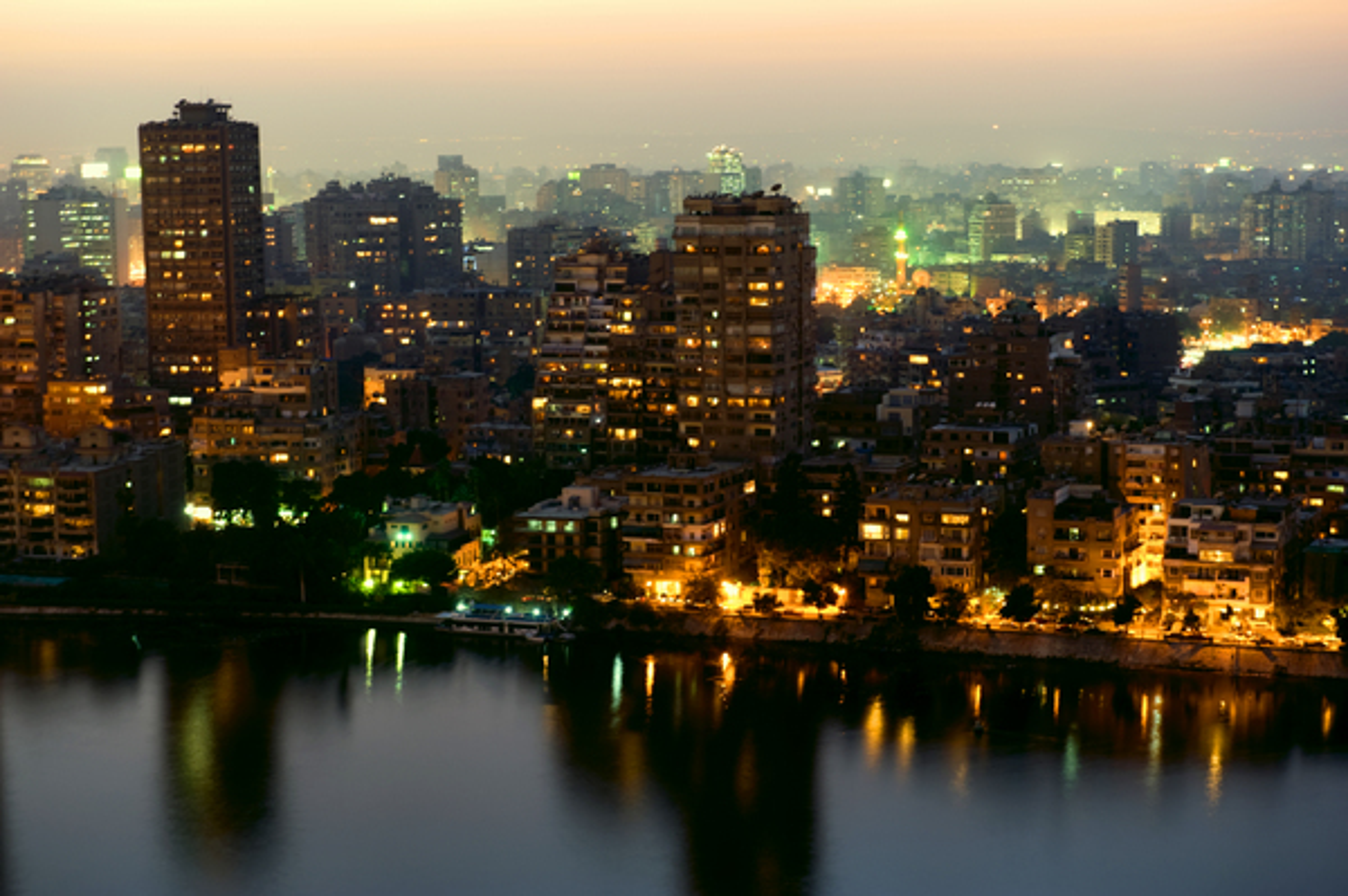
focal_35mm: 70
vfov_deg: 19.4
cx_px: 674
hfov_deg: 28.9
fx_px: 2619
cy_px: 448
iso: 100
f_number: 7.1
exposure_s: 20
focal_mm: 70
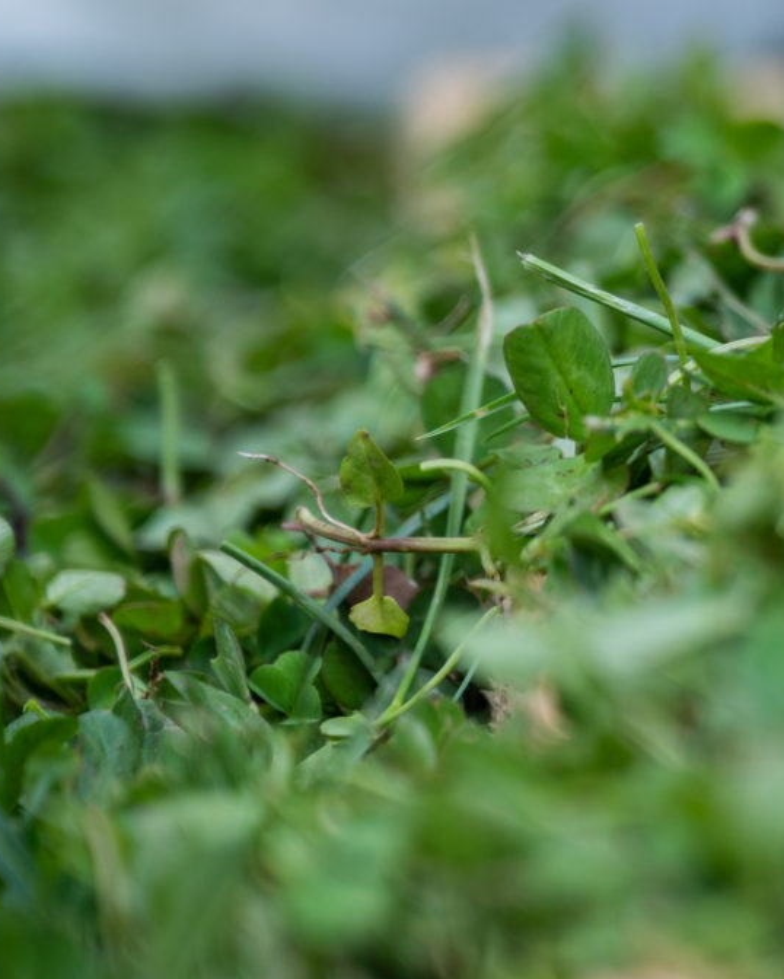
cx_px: 1845
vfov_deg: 7.7
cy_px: -7
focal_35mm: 250
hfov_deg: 6.0
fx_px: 7248
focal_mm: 70
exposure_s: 1/400
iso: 100
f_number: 2.8
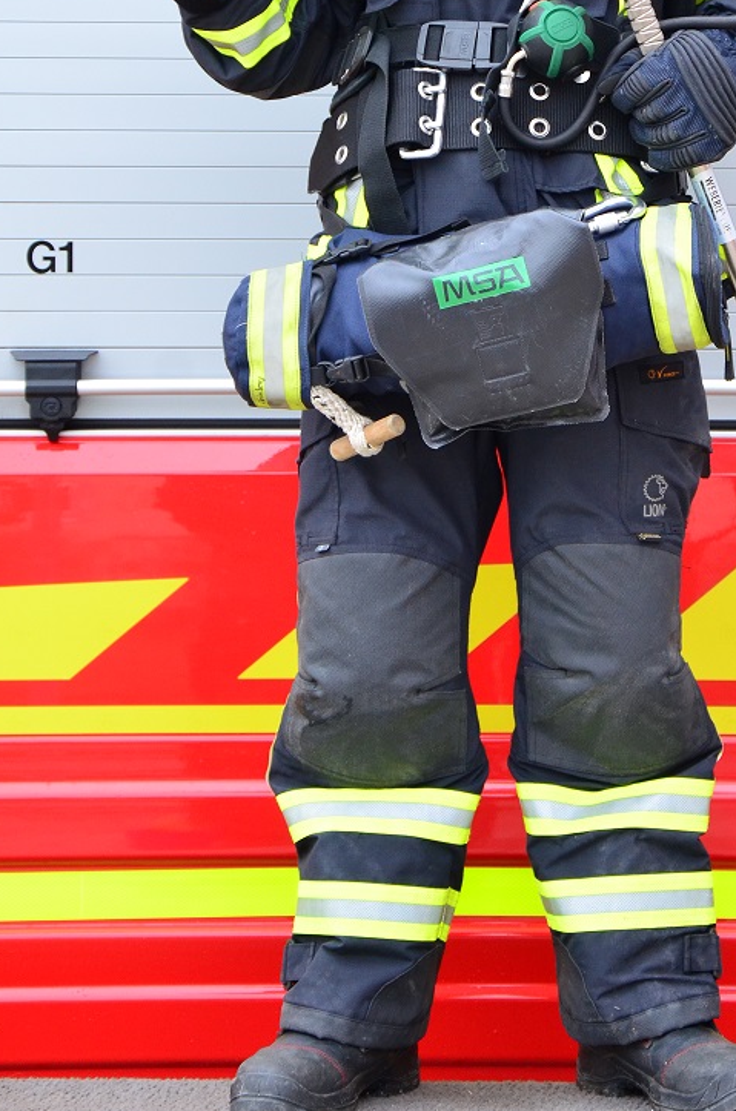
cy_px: 211
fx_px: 4096
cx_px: 507
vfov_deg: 15.3
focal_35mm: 133
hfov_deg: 10.3
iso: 640
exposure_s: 1/80
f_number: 5
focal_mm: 52
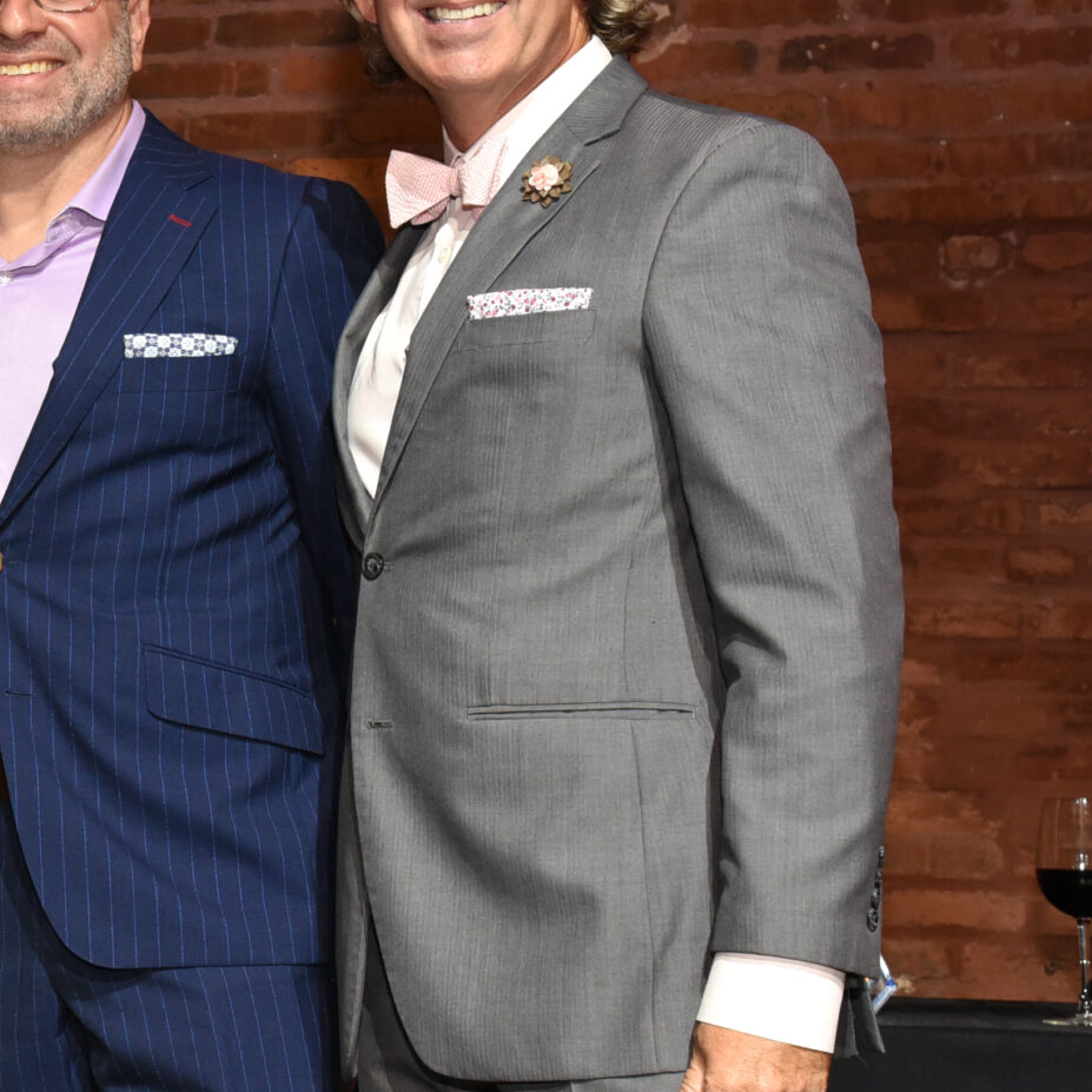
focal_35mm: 108
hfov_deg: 15.3
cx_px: -339
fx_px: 3855
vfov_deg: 16.1
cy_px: 522
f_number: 8
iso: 2000
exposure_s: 1/100
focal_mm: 46
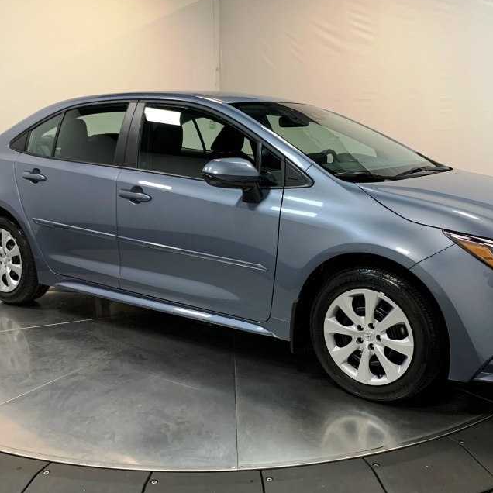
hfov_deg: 44.8
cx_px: 284
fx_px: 596
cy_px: 249
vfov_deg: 44.9
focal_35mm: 37
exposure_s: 1/60
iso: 200
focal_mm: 4.25
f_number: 1.8
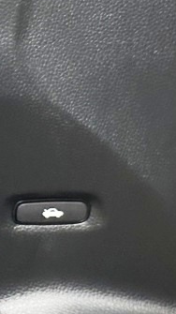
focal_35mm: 160
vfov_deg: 13.4
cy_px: 165
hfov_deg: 7.1
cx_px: -262
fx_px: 1330
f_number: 1.78
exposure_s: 1/30
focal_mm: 6.86
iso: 640
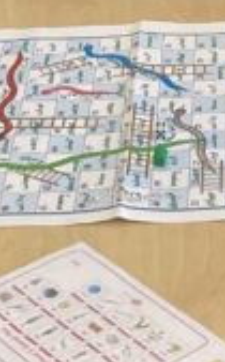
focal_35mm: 190
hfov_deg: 6.9
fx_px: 1872
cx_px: 163
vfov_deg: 10.1
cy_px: -394
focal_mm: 3.99
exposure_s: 1/50
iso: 50
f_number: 1.8
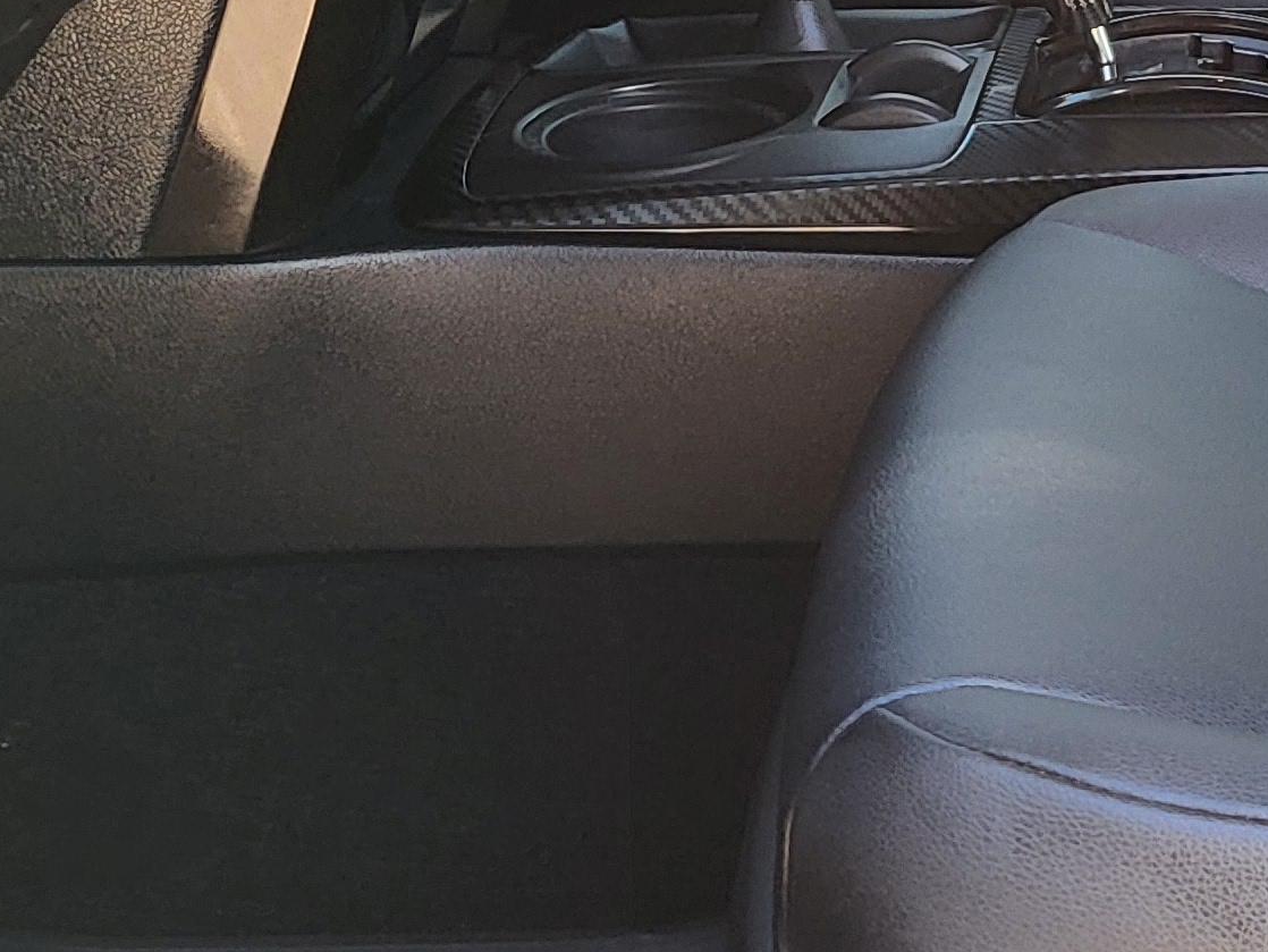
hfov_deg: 19.3
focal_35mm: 93
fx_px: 3407
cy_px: 41
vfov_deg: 15.7
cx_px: 1697
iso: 50
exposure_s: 1/120
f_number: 1.8
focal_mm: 5.4
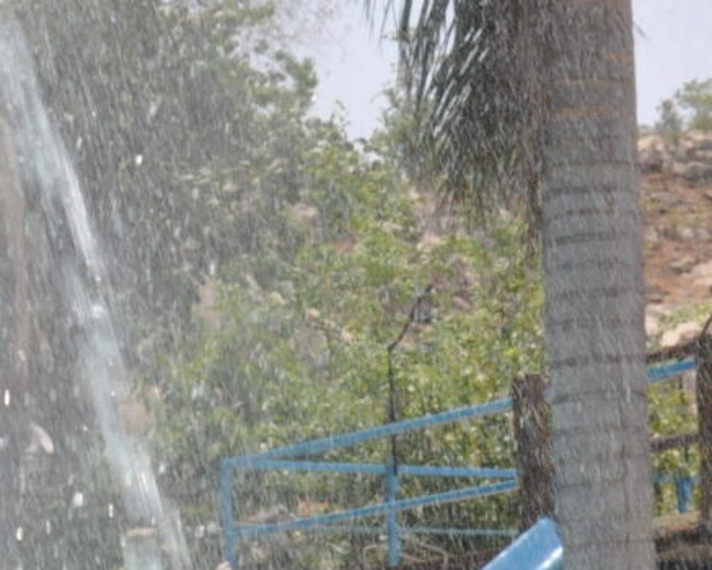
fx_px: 3331
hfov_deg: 12.2
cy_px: 378
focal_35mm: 158
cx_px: 179
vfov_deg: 9.8
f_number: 9.5
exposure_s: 1/350
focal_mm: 24
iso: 200
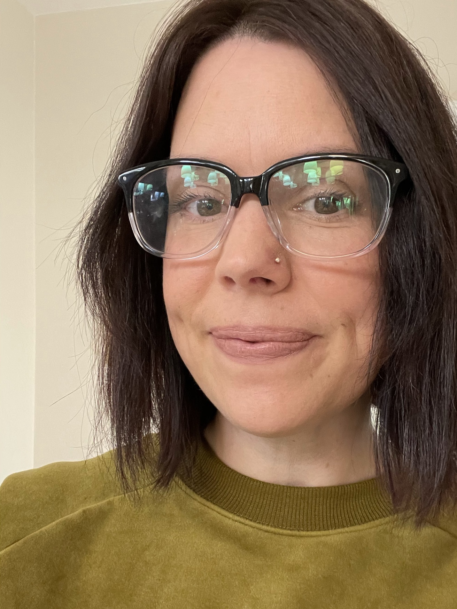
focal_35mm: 30
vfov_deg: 60.0
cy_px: 304
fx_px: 528
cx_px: 228
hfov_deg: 46.8
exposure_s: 1/60
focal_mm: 2.71
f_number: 2.2
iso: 320
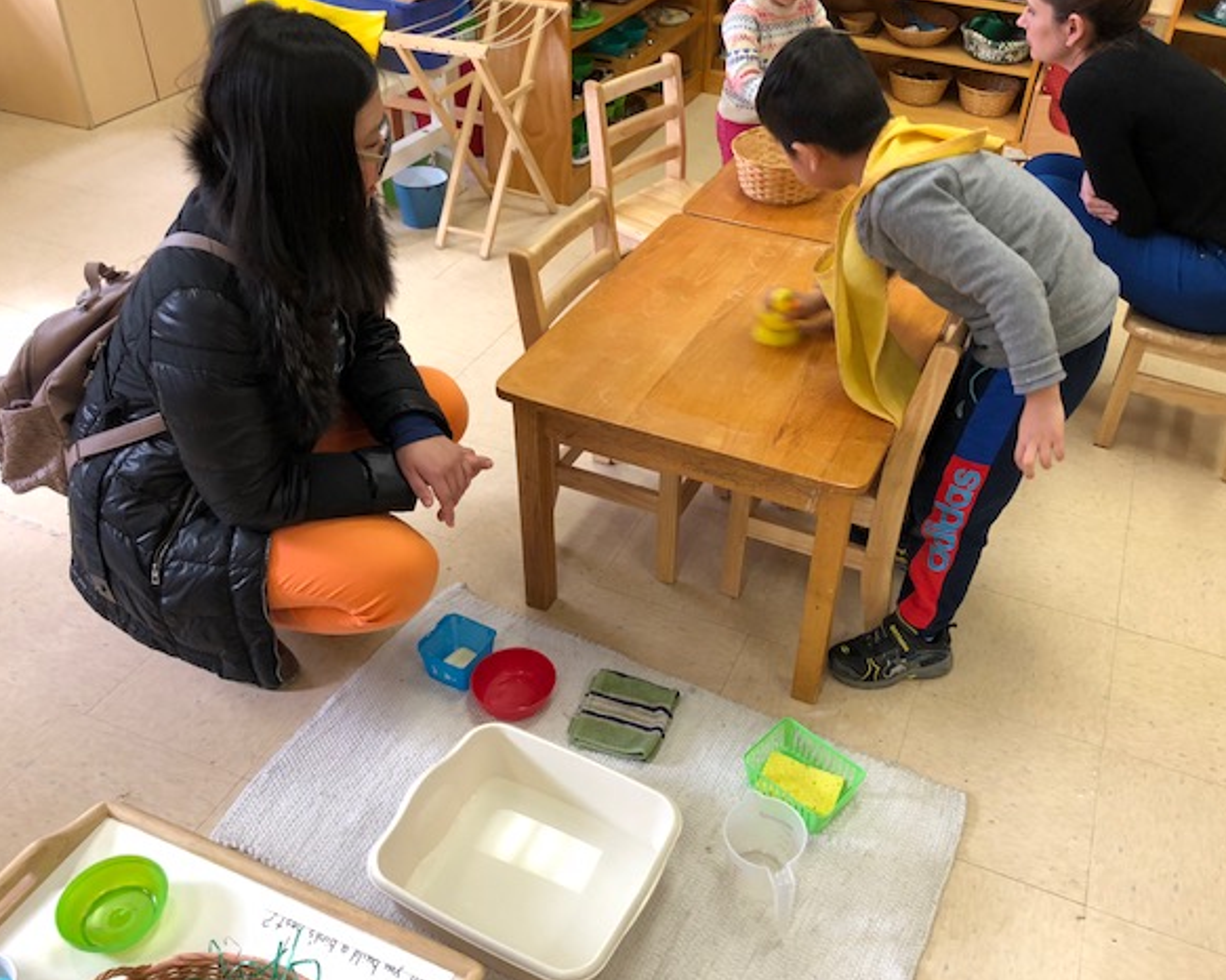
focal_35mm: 30
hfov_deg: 58.7
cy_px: 482
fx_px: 1088
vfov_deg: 48.5
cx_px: 665
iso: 40
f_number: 1.8
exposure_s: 1/24
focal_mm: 3.99
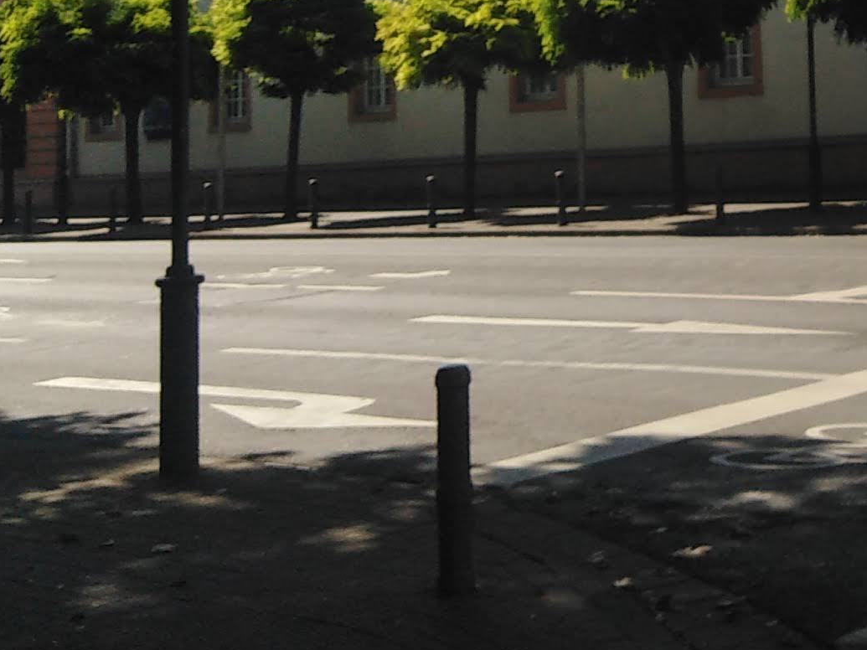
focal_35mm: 82
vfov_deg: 16.8
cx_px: 1164
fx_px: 2054
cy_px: -237
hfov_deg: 21.3
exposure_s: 1/972
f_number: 2.2
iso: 100
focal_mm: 3.46
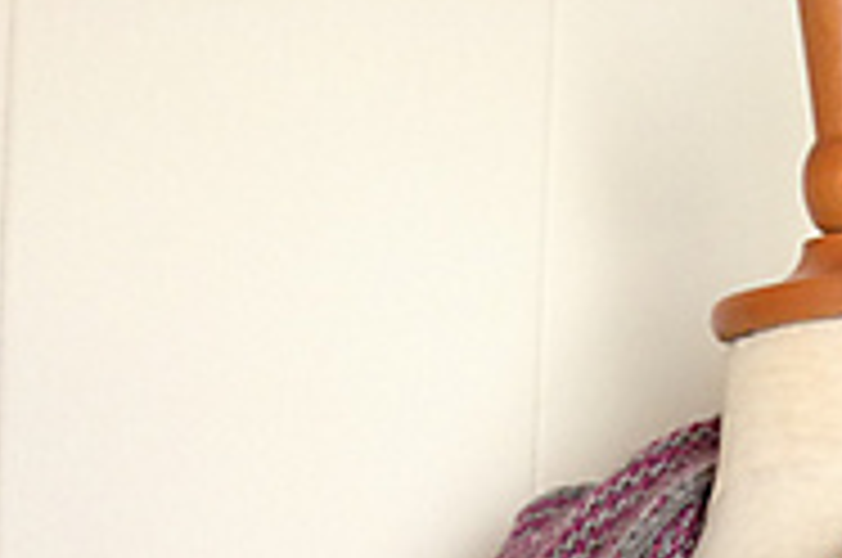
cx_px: 835
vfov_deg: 12.9
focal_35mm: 92
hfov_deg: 21.4
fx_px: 2148
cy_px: 1112
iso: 100
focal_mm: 4.12
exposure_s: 1/20
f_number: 2.4
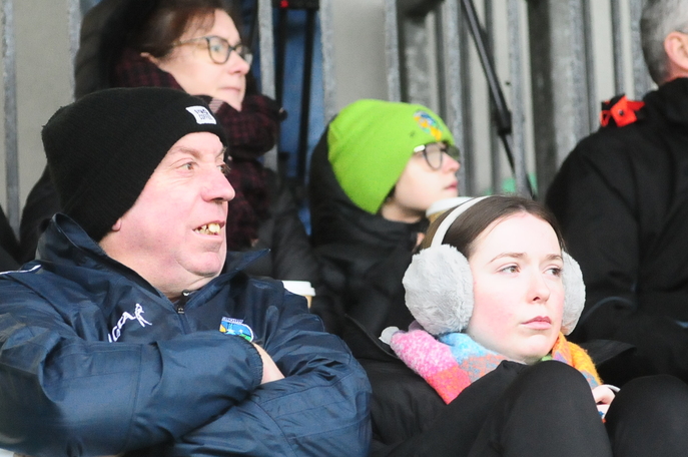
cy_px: 290
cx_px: 302
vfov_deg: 5.6
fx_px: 4688
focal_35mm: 246
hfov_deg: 8.4
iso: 3200
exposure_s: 1/160
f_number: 4
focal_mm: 125
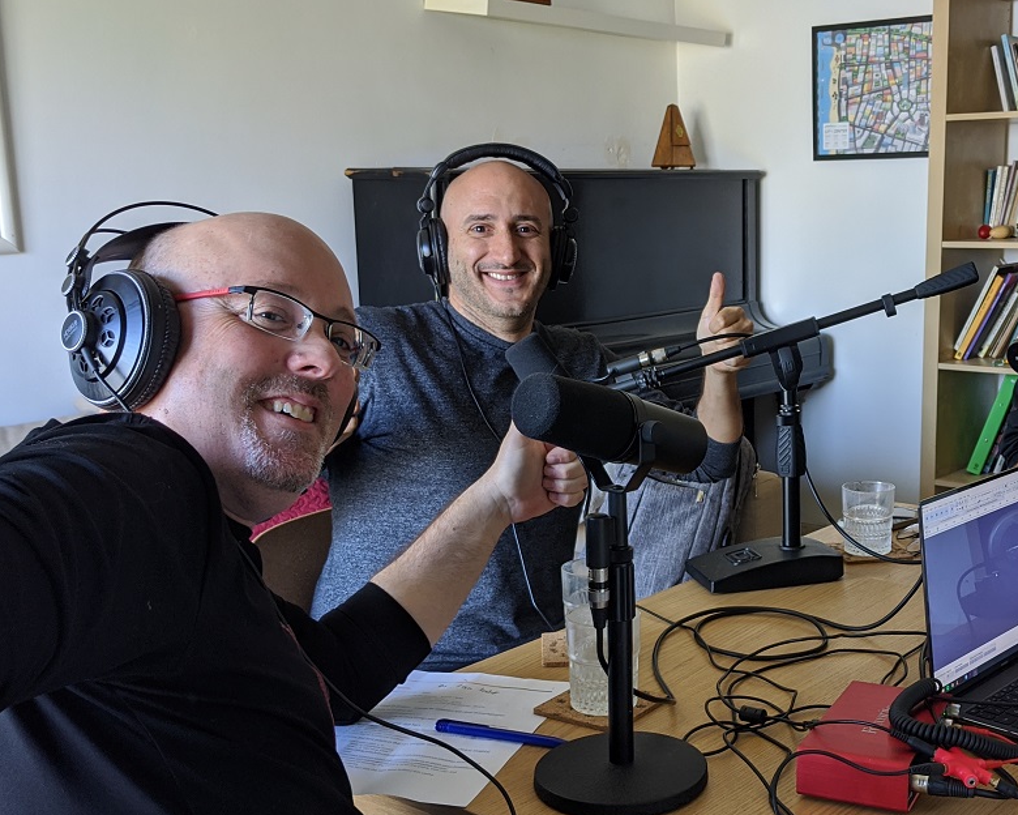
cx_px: 723
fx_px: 1326
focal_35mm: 44
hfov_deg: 41.2
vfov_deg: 34.1
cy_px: 457
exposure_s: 1/38.7
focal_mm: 4.38
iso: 53
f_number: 1.73
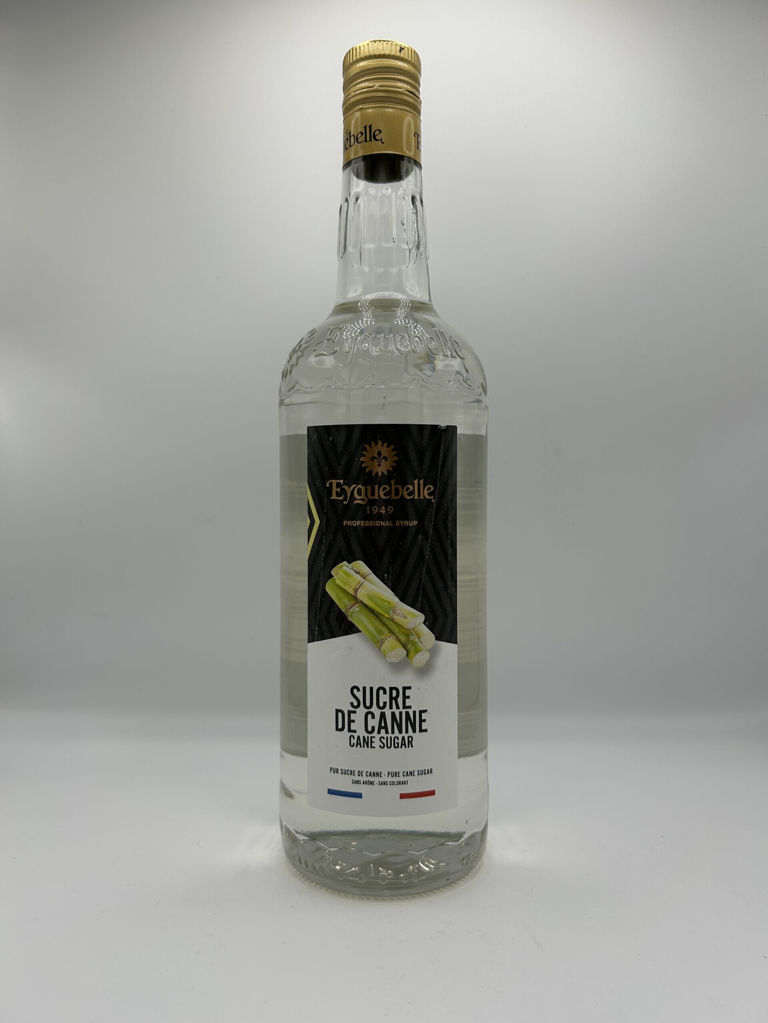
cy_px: 512
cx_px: 384
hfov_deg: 53.1
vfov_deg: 67.3
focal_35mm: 26
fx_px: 769
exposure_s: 1/1124
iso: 50
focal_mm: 5.7
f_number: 1.5
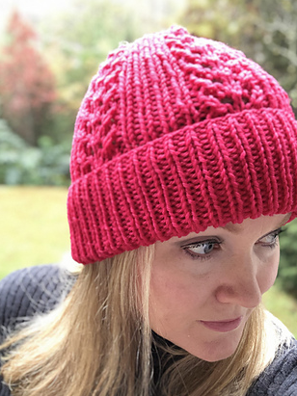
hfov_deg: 36.8
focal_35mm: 39
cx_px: 153
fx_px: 446
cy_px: 224
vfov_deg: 47.8
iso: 80
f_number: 2.2
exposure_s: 1/30
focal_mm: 2.87
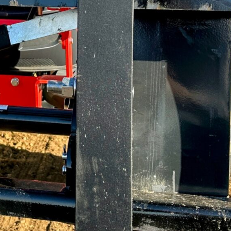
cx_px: -67
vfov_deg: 17.9
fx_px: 725
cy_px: 32
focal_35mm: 96
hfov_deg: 17.1
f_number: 1.78
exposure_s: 1/1664
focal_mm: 6.86
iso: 80
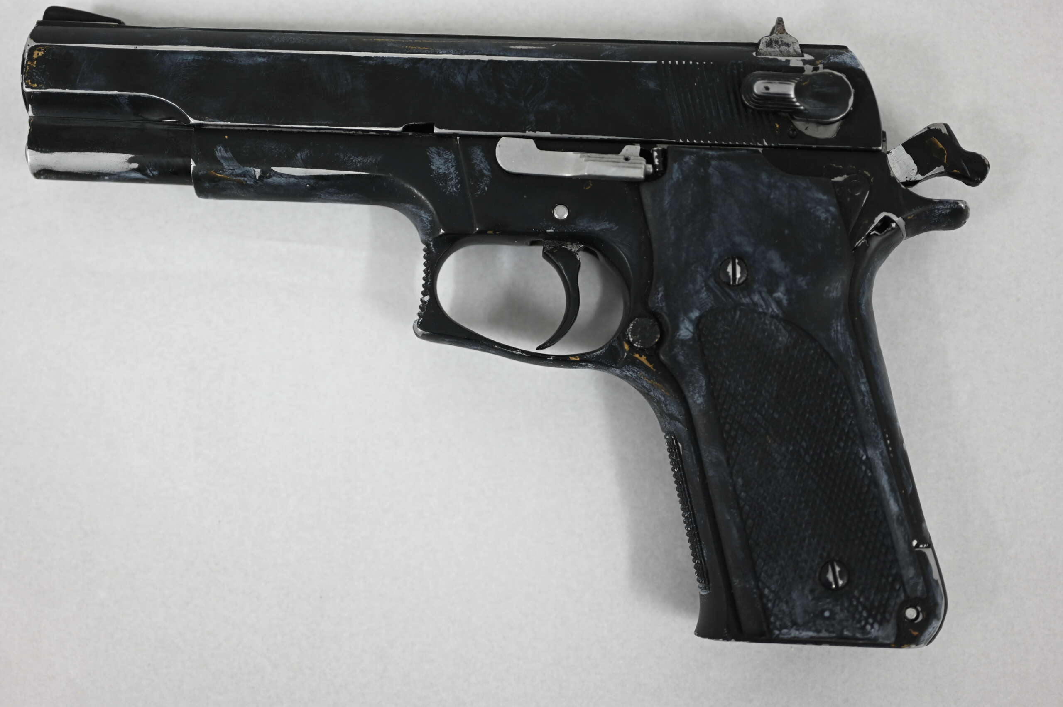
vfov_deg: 27.0
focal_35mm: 50
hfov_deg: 39.6
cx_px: 532
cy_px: 354
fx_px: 1475
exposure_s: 1/160
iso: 1400
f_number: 3.5
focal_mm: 50
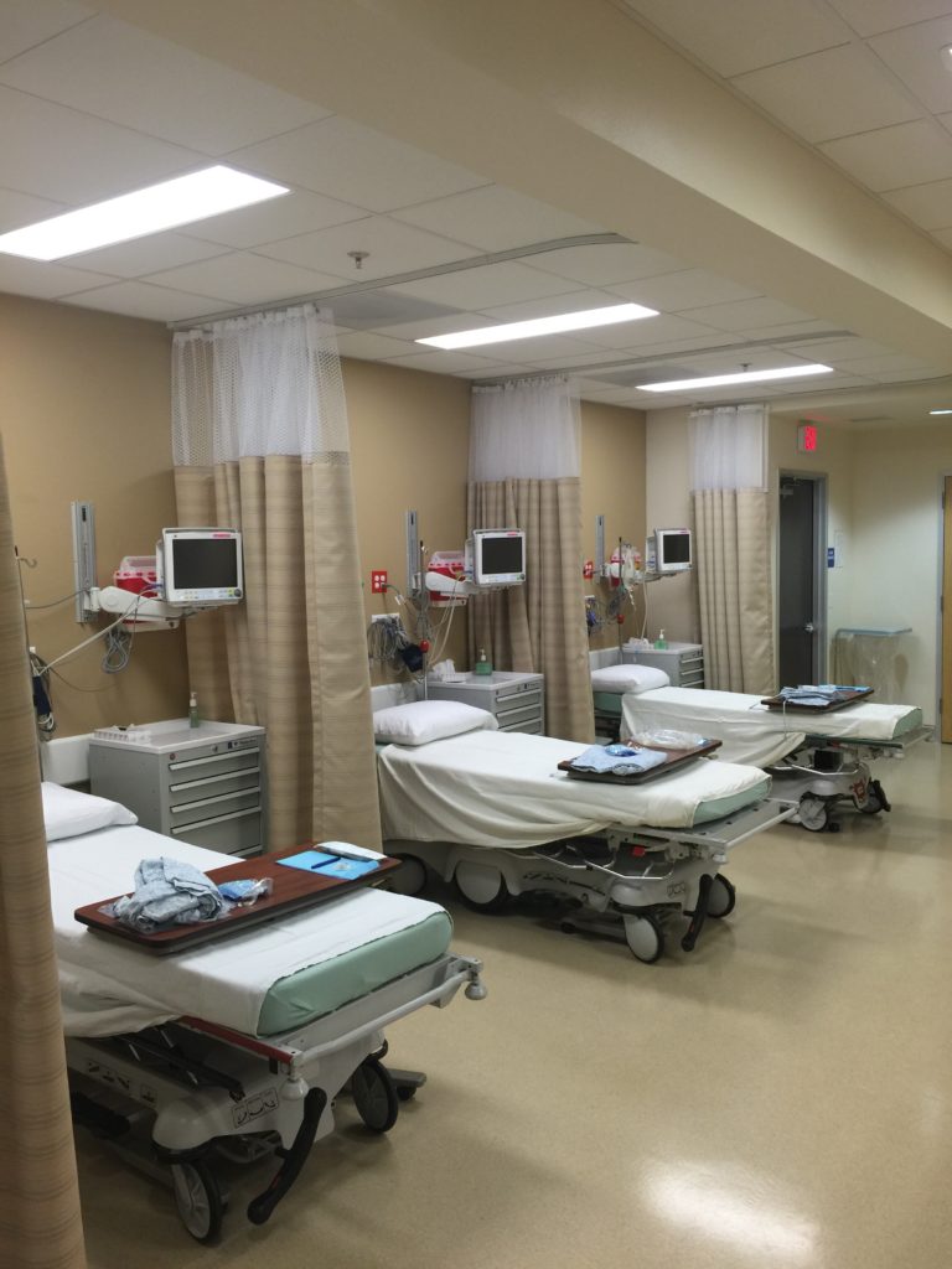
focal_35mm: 29
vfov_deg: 61.7
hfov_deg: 48.2
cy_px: 634
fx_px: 1063
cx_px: 476
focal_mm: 4.15
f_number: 2.2
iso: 32
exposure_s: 1/15
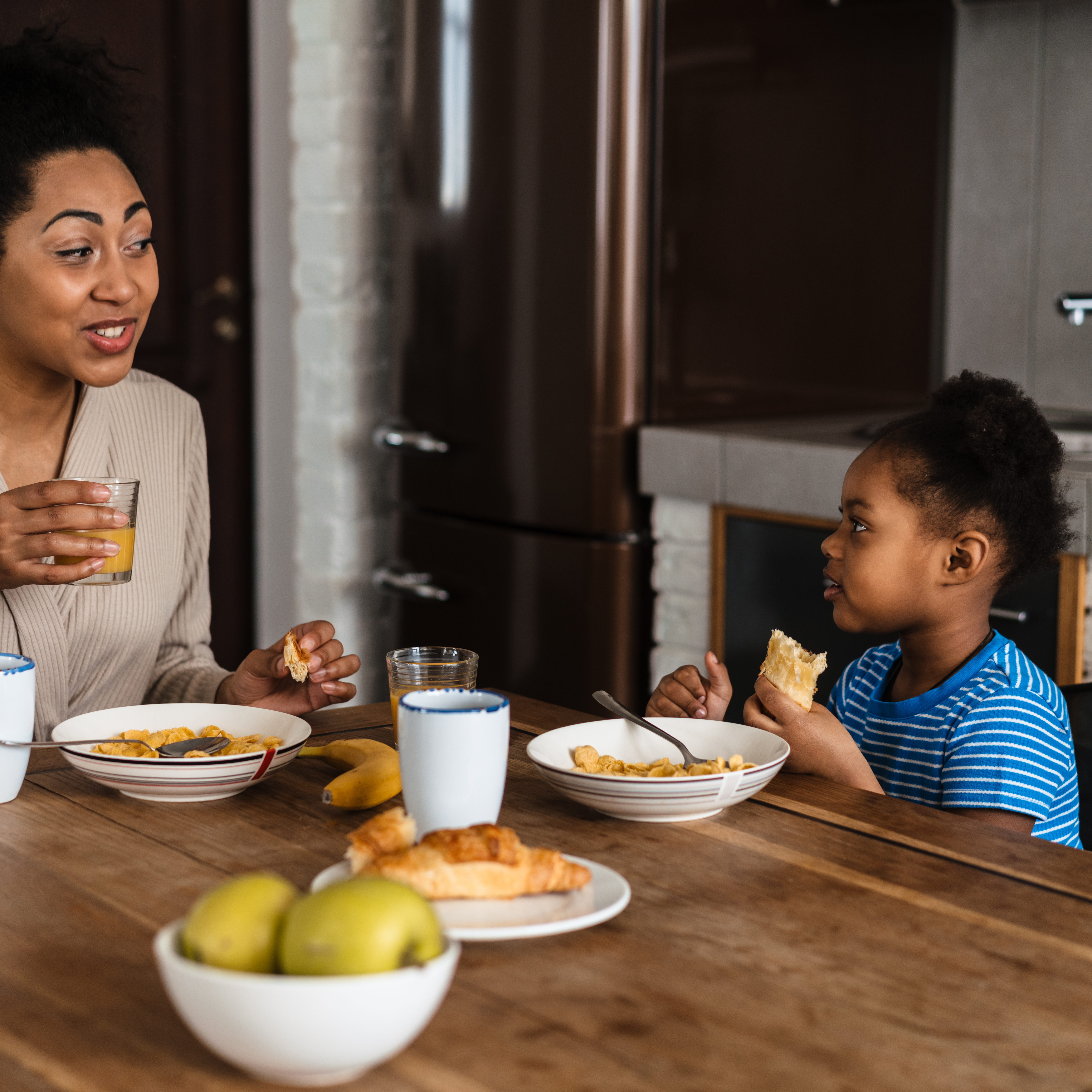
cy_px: 547
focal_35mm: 71
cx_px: 523
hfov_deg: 24.3
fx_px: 2534
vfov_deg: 24.3
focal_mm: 55
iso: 500
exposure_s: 1/125
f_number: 2.5
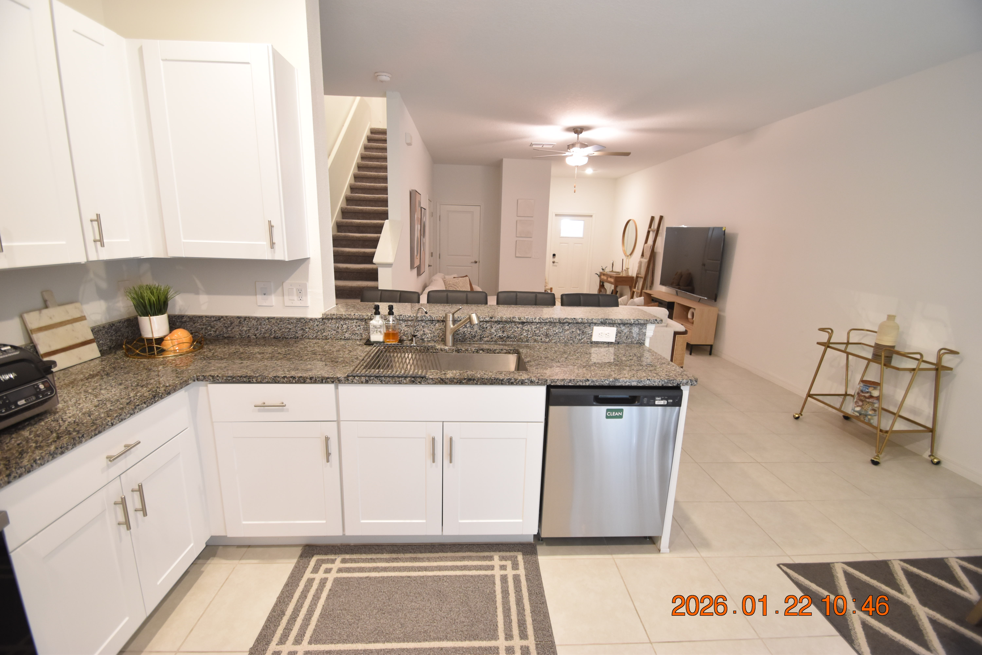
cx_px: 491
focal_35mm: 15
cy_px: 328
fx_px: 409
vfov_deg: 77.3
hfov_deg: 100.4
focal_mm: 10
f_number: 3.5
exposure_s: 1/30
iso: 800
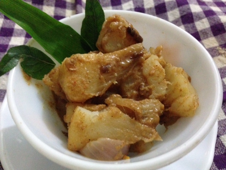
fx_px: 215
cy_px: 85
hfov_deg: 55.4
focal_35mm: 33
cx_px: 113
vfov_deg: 42.9
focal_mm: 4.12
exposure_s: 1/15
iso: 800
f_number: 2.4
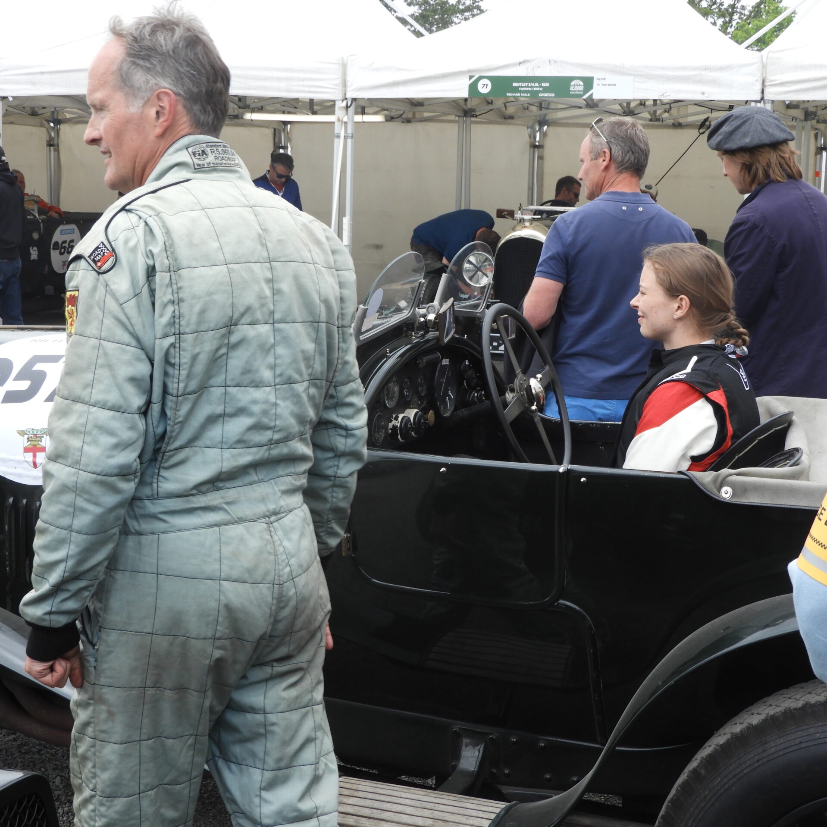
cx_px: 379
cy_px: 414
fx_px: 1595
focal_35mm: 59
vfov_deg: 29.1
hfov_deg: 29.1
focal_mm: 9
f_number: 4
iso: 100
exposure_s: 1/320
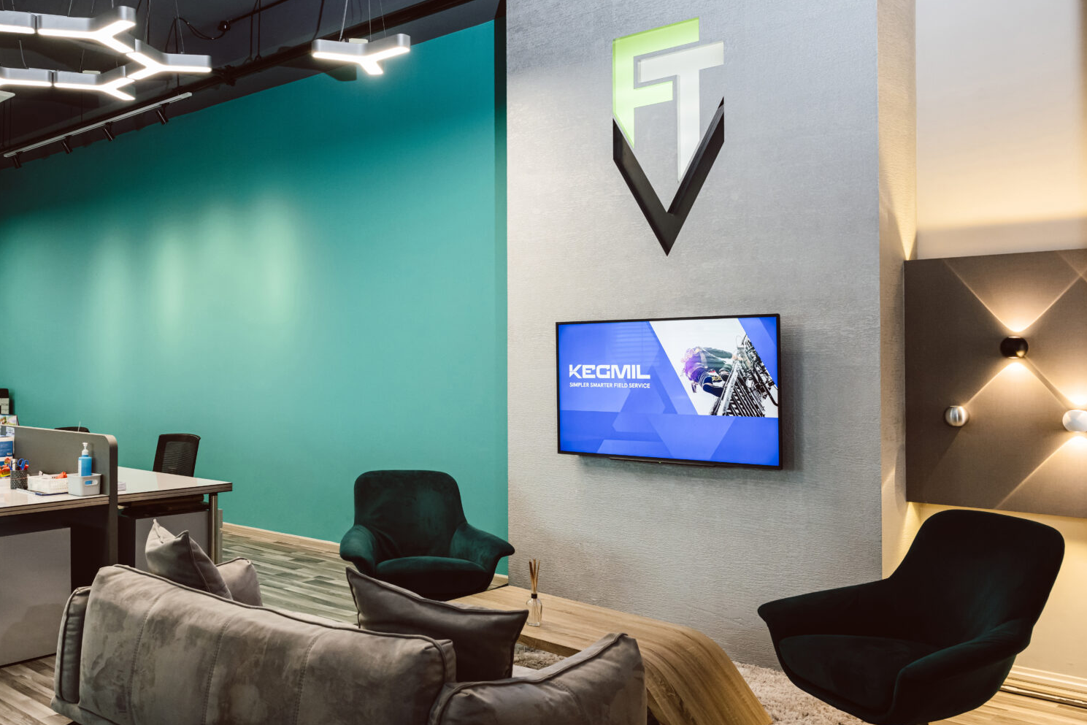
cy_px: 379
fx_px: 996
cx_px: 412
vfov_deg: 40.0
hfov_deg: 56.6
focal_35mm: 33
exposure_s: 1/50
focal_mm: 24
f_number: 5.6
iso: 1000
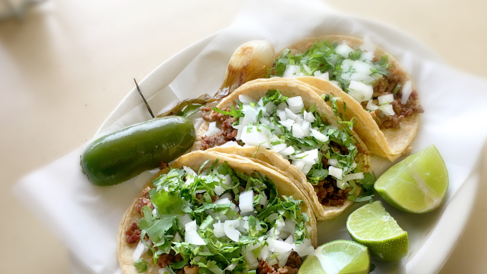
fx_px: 452
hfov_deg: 56.6
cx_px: 258
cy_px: 173
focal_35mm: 35
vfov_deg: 33.5
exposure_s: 1/40
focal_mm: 4.15
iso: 25
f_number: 2.2
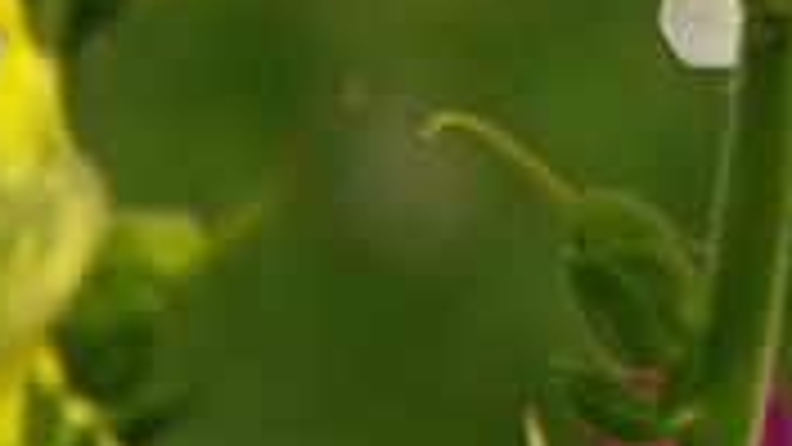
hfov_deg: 0.9
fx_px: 47966
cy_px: -273
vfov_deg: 0.5
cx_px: 1555
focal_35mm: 2284
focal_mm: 250
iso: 100
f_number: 11
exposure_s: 1/90
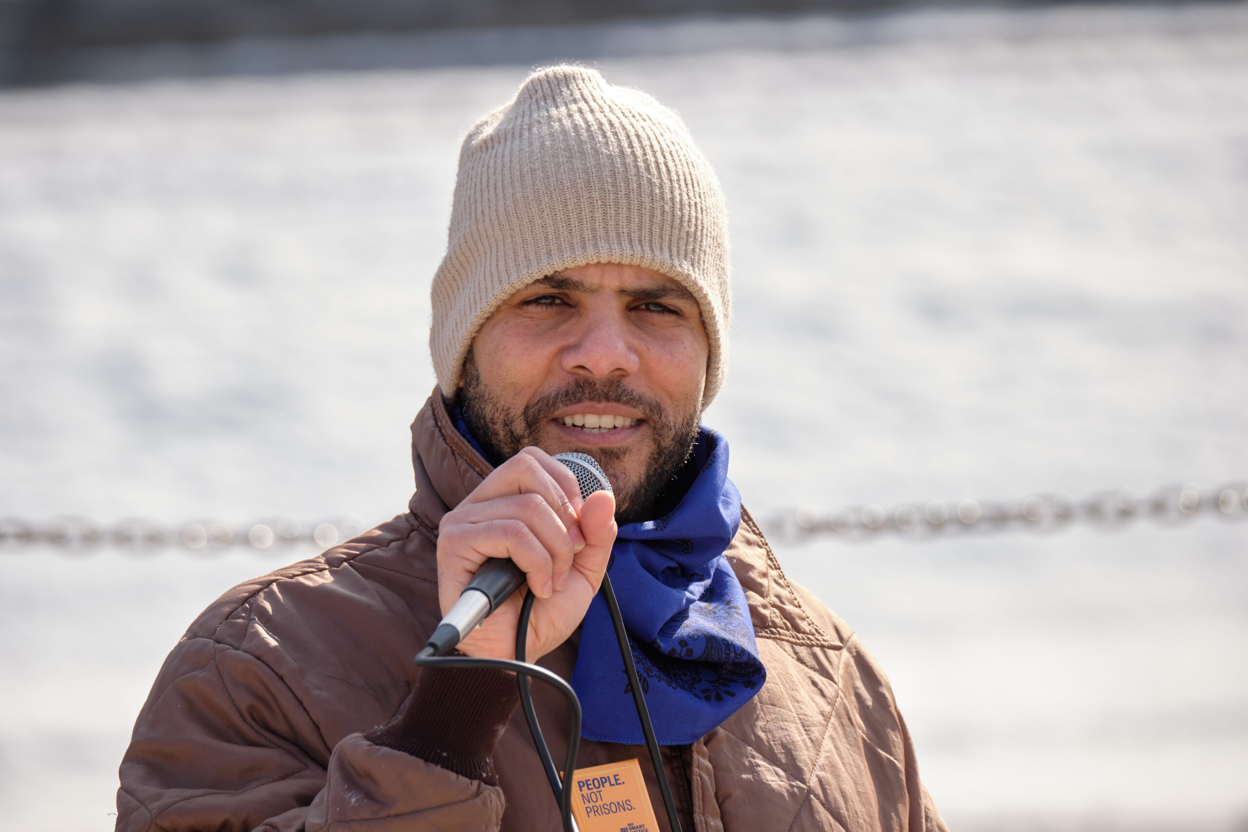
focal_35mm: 378
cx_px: 624
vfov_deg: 3.6
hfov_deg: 5.5
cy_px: 416
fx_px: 13104
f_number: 5.6
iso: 400
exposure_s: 1/800
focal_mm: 252.1
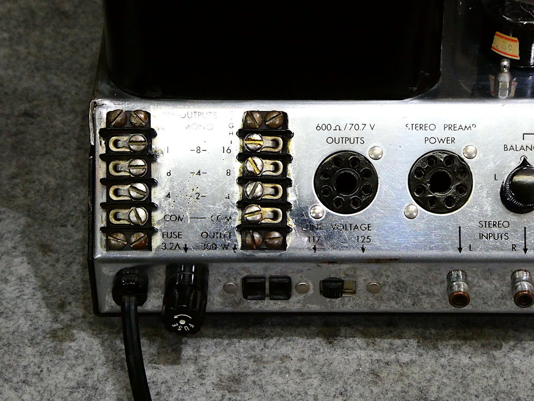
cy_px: 200
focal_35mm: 106
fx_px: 1635
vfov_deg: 14.0
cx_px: 267
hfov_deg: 18.5
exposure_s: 1/80
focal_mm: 19
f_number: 5.6
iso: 800
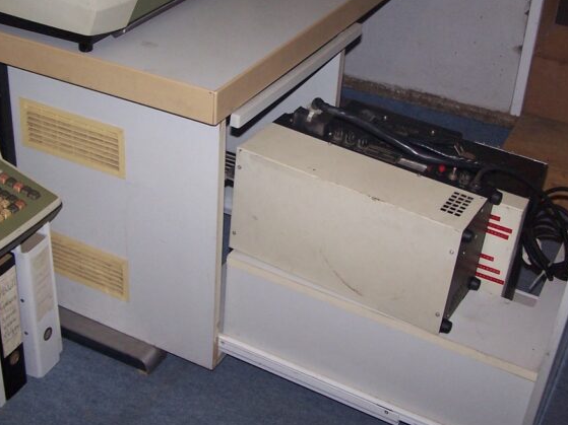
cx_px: 264
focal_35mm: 55
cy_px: 155
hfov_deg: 34.9
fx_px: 902
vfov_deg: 26.5
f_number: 2.8
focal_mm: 6.7
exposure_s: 1/60
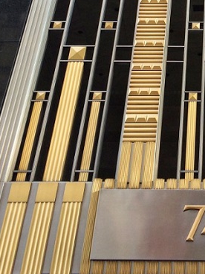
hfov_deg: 18.9
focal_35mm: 75
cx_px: 220
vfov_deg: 23.5
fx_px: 592
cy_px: -64
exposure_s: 1/120
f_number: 2.2
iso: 40
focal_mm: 4.15
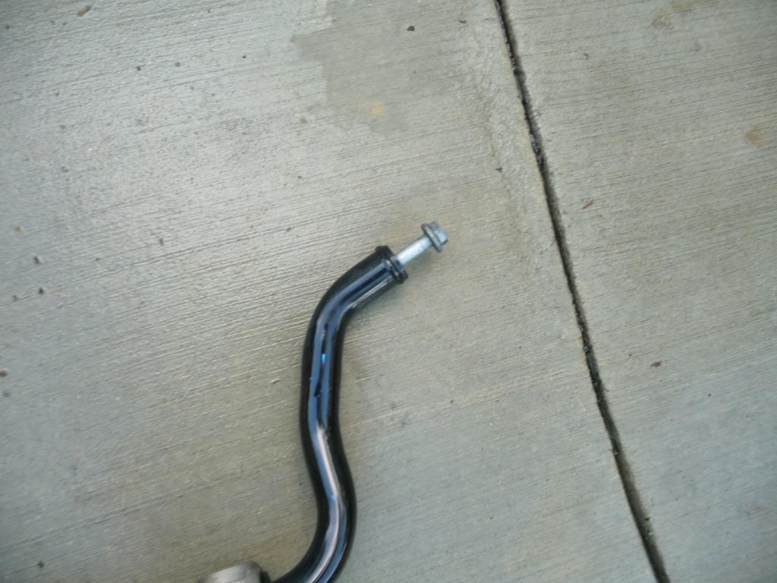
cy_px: 292
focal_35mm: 28
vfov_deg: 49.7
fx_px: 628
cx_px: 388
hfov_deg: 63.4
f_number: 3.3
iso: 100
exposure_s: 1/50
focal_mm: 4.7
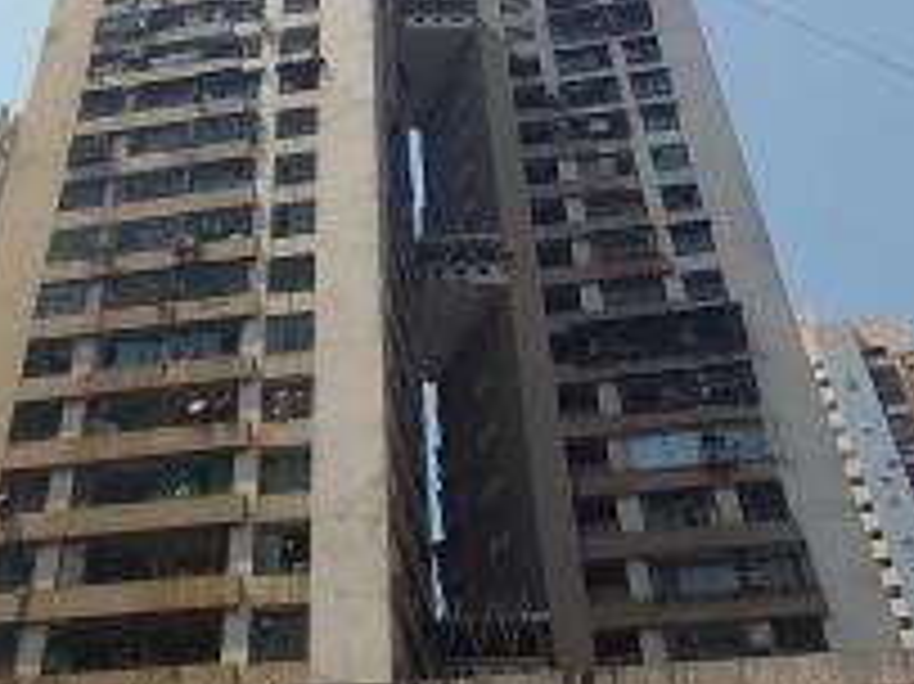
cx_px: 338
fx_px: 1082
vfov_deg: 35.0
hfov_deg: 45.4
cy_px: 279
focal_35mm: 41
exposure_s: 1/2149
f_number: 2.2
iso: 64
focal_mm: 1.3
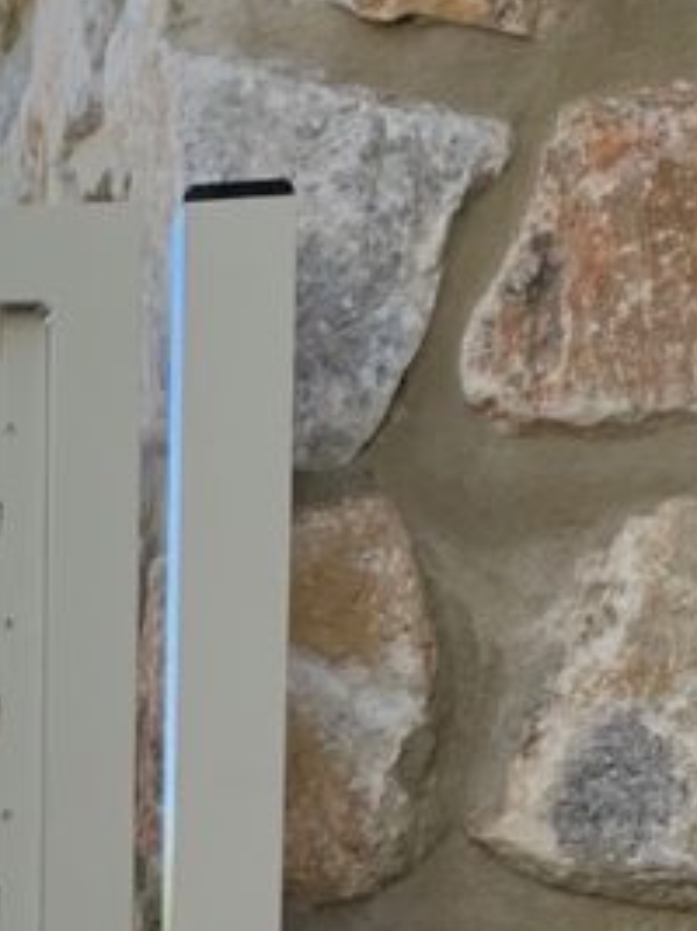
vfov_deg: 11.1
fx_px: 4191
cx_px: -540
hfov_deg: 9.1
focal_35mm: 156
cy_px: 2036
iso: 25
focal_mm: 4.25
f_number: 1.8
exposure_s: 1/422
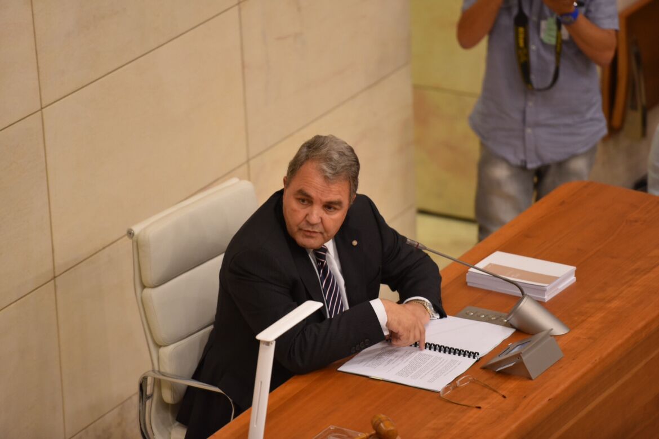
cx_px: 330
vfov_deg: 6.9
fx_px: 3661
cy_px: 220
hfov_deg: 10.3
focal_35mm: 200
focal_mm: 200
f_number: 2.8
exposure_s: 1/125
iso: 1100
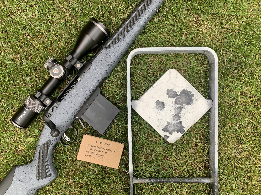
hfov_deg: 67.3
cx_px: 130
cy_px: 98
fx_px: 196
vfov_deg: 53.1
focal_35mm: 26
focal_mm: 4.25
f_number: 1.8
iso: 25
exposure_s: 1/121
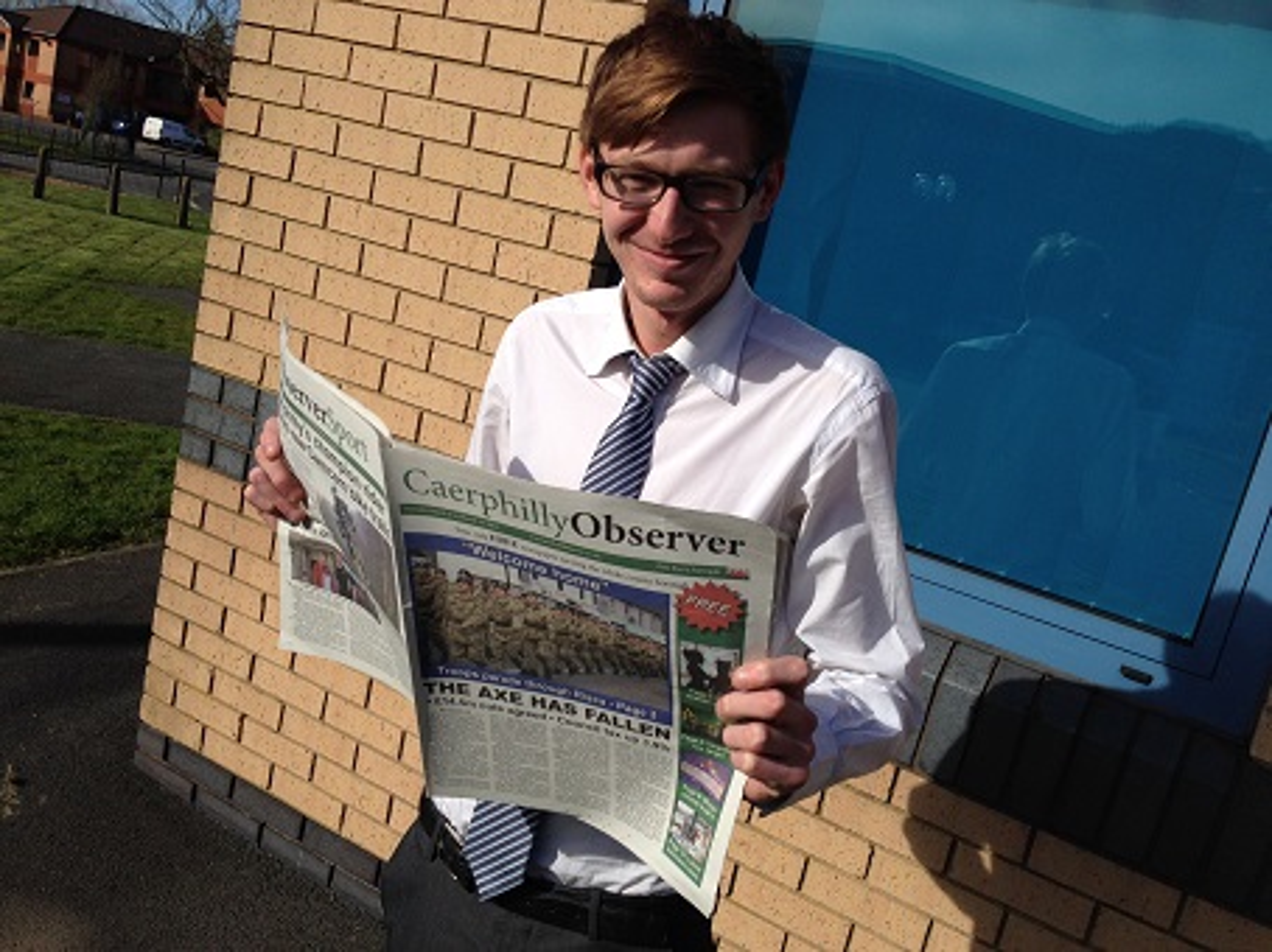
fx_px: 1212
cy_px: 476
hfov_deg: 55.4
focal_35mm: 33
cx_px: 636
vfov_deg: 42.9
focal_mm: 4.12
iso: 50
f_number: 2.4
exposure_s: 1/2169
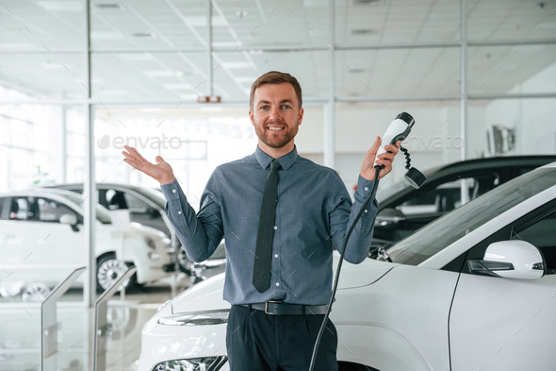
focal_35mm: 62
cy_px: 186
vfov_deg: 21.9
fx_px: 957
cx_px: 278
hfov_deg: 32.4
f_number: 3.5
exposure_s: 1/640
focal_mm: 62
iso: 2000
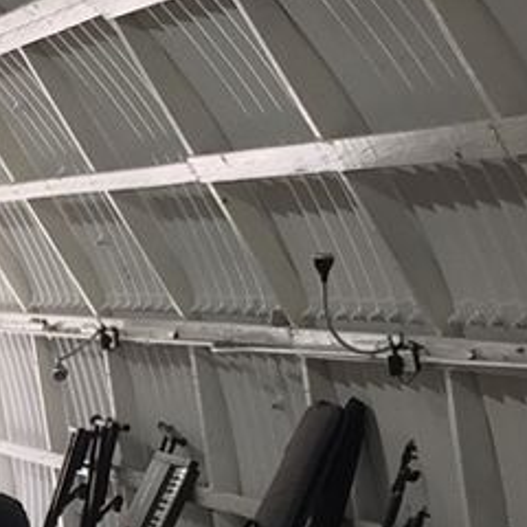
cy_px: 481
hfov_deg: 9.6
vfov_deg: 10.2
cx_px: -518
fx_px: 2945
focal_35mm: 171
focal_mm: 4.15
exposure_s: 1/40
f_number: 2.2
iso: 32
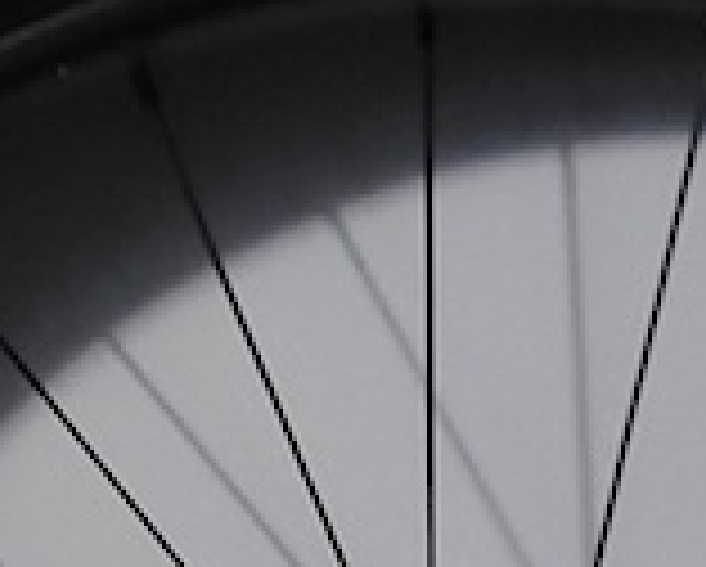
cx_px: 481
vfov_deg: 11.3
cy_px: 932
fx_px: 2699
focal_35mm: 129
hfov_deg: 14.9
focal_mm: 5.4
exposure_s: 1/15
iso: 640
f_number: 1.8
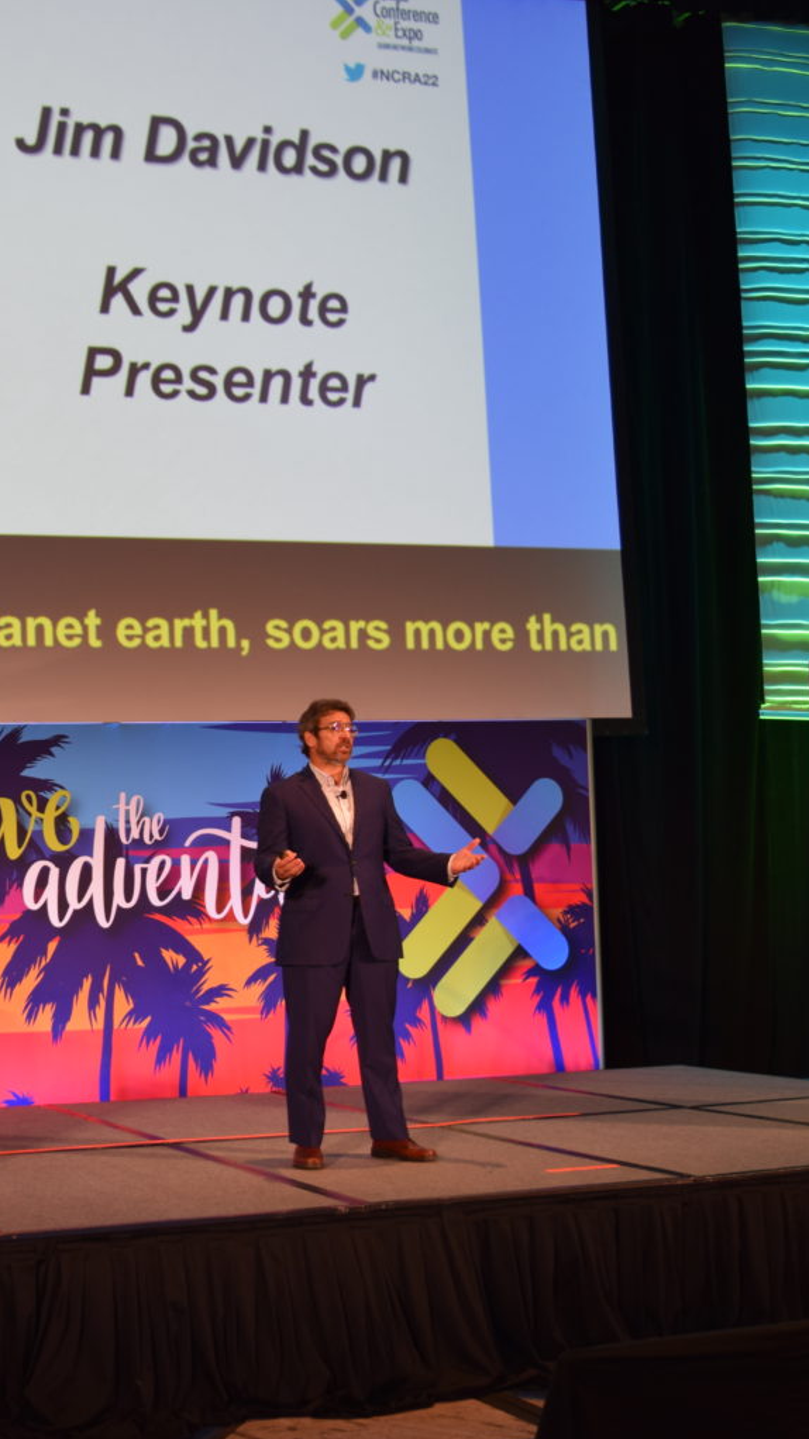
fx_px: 1984
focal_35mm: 52
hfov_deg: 22.2
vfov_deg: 39.9
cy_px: 720
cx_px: 11
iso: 400
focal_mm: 22
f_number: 4.5
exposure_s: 1/80
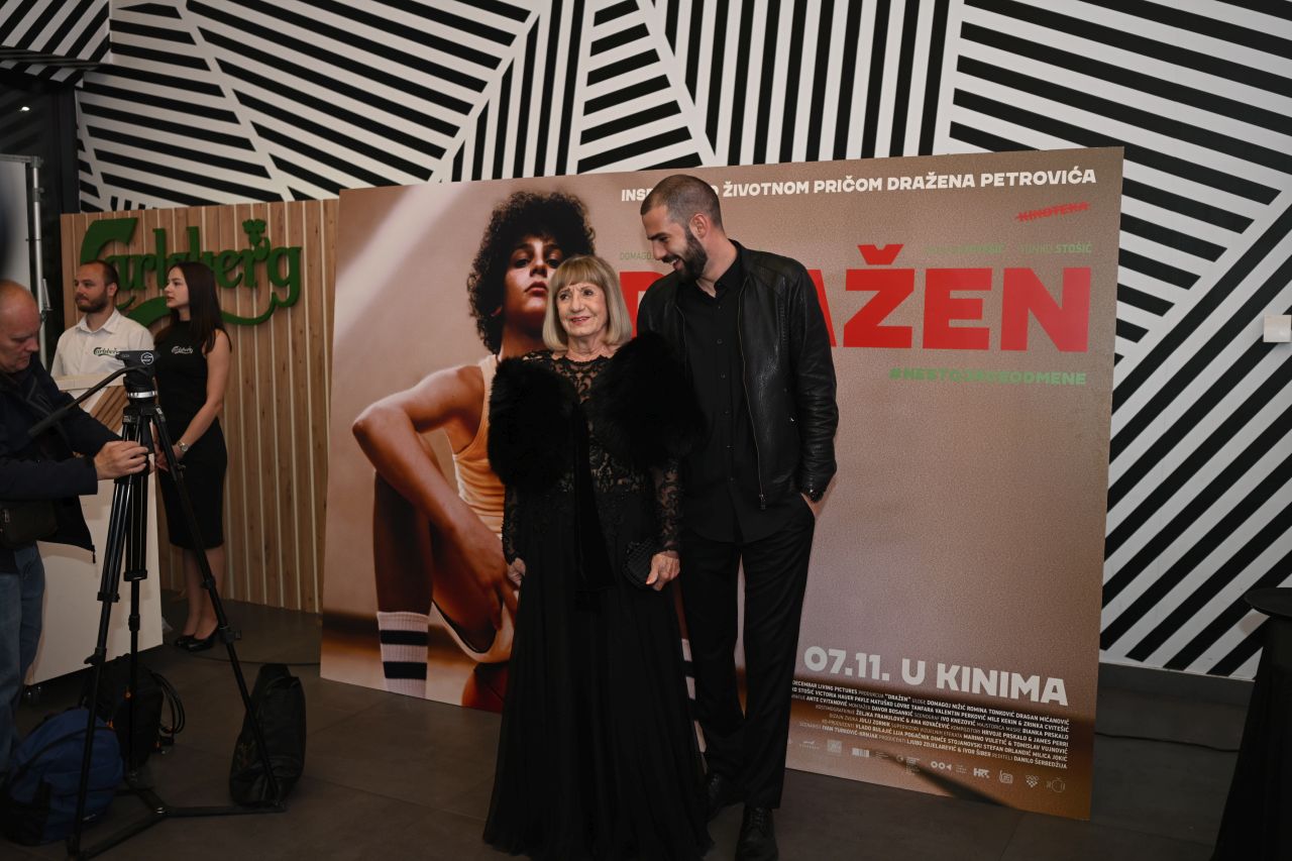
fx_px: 1256
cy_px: 430
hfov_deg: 54.4
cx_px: 646
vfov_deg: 37.8
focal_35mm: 35
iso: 320
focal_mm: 35
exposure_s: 1/200
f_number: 1.8
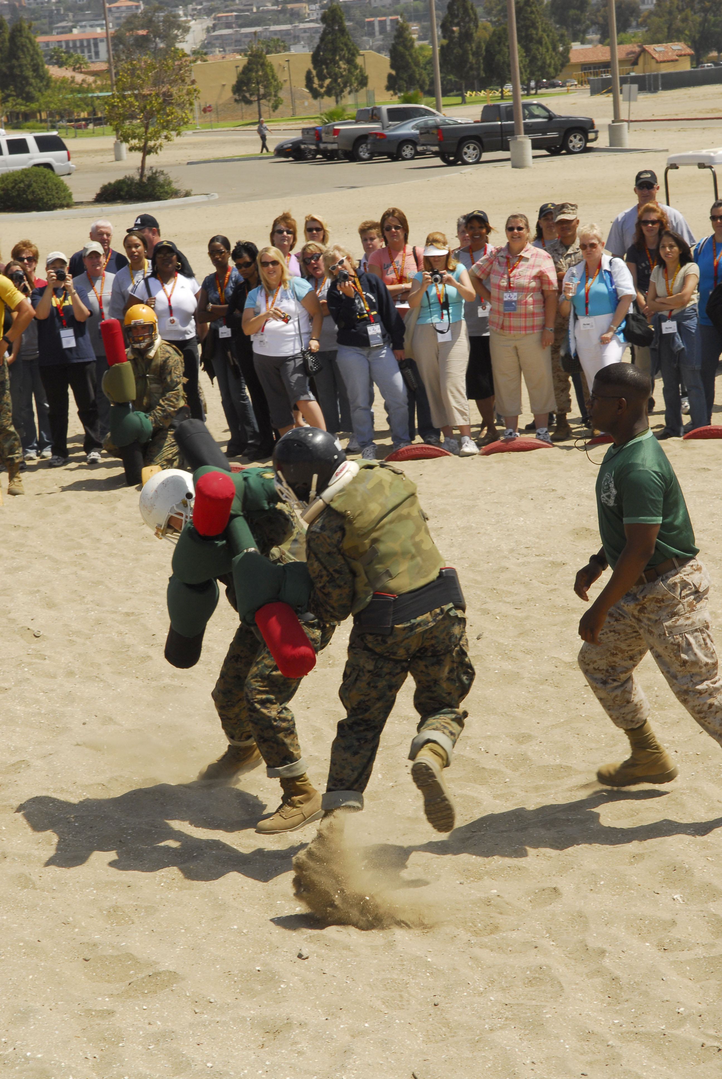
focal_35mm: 82
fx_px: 2475
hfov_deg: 16.6
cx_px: 361
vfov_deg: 24.6
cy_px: 540
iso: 200
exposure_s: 1/320
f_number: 11
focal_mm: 55
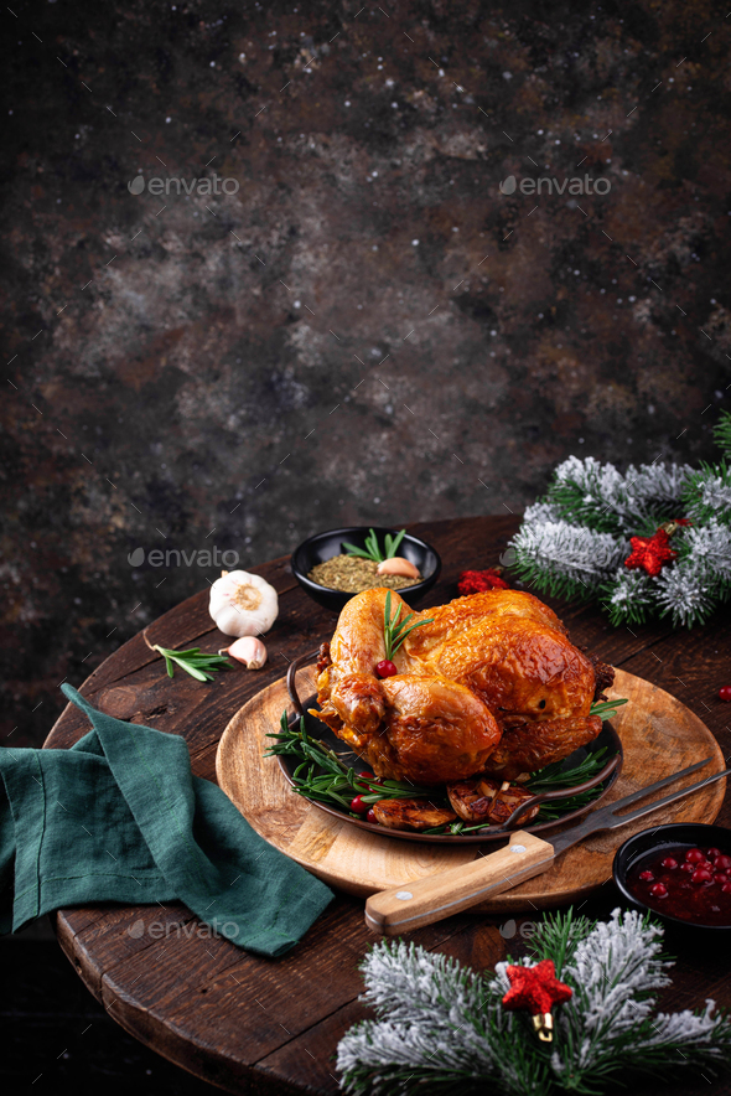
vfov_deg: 19.5
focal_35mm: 105
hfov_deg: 13.1
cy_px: 548
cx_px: 366
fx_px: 3195
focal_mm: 105
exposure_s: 1/100
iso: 100
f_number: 9
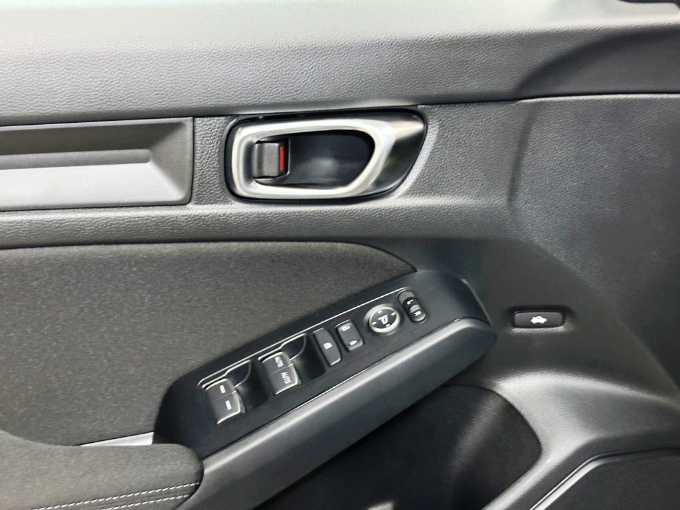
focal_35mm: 48
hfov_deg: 39.7
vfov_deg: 30.3
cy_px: 255
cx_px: 340
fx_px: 943
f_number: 1.78
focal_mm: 6.86
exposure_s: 1/30
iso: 640
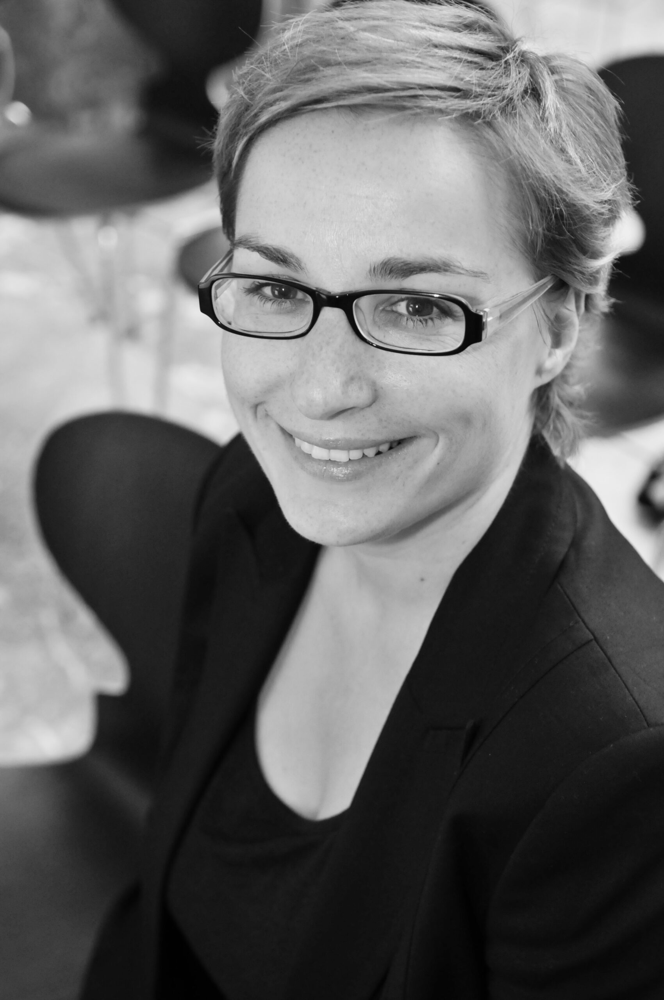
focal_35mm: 68
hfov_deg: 20.1
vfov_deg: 29.9
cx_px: 332
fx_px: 1872
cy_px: 500
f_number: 4
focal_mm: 45
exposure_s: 1/125
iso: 800
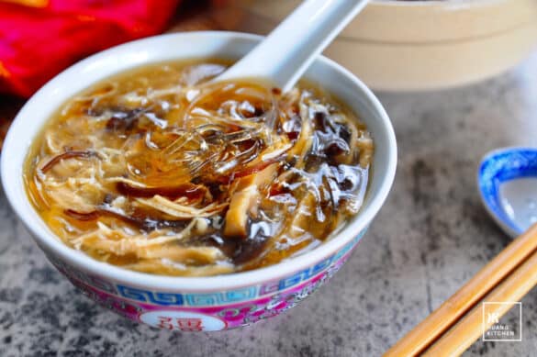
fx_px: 850
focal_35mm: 57
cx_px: 268
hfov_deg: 35.1
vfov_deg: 23.7
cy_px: 178
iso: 400
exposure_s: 1/90
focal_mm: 38
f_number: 4.8
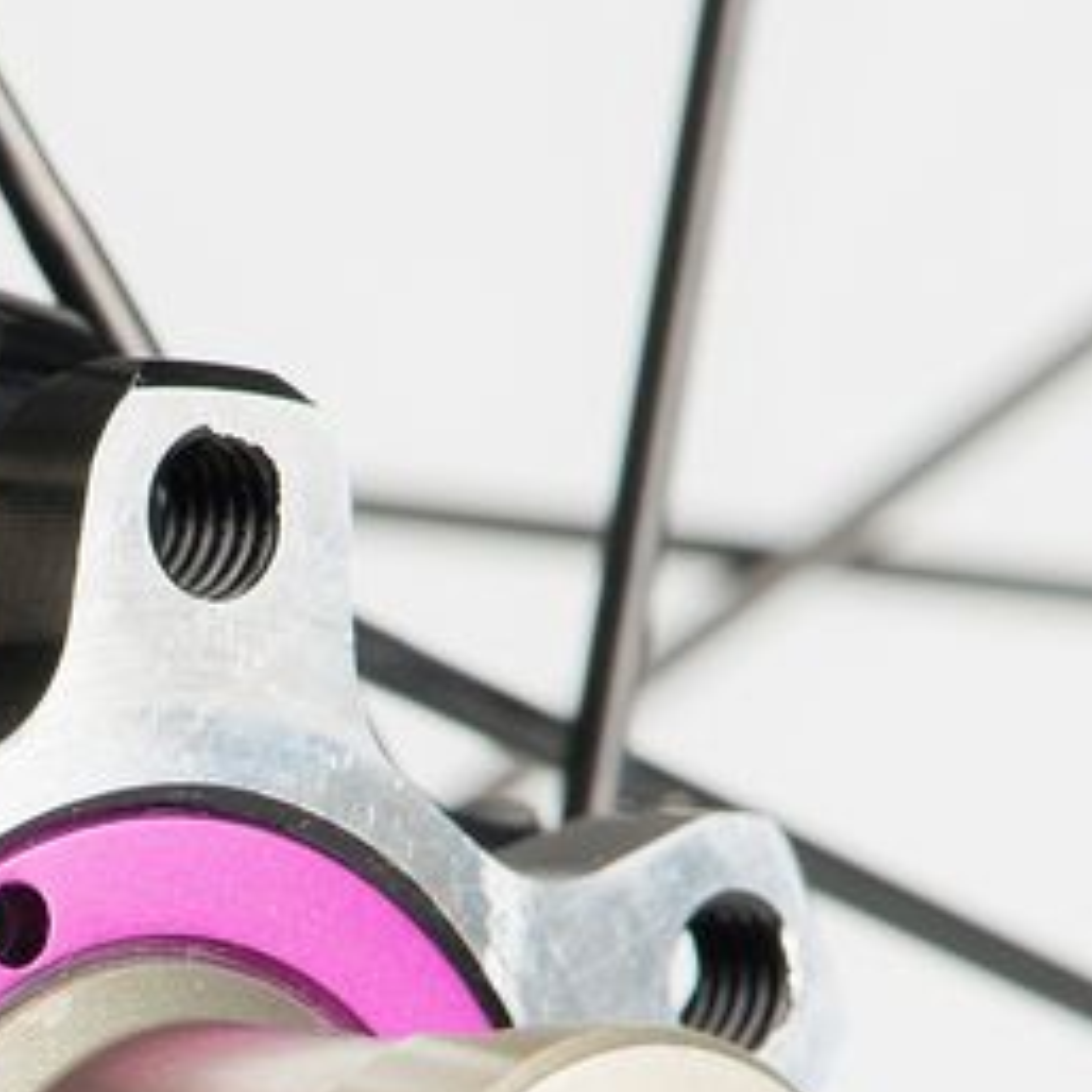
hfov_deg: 4.2
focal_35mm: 416
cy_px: 1279
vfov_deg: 4.2
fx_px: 14847
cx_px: -234
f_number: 14
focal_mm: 105
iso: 100
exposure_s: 1/125
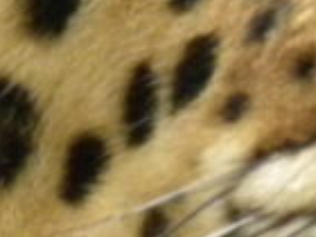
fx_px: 28308
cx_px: 124
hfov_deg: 0.6
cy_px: -115
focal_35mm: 3101
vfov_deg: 0.5
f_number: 5
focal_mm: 75.7
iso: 400
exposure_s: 1/135
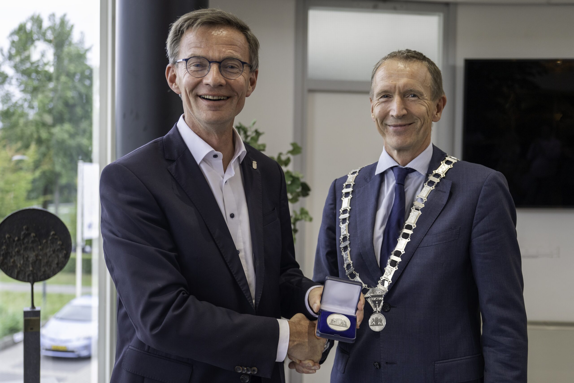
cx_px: 287
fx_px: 590
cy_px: 192
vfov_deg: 35.9
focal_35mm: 37
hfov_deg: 51.9
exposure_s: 1/40
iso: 320
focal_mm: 37
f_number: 2.8
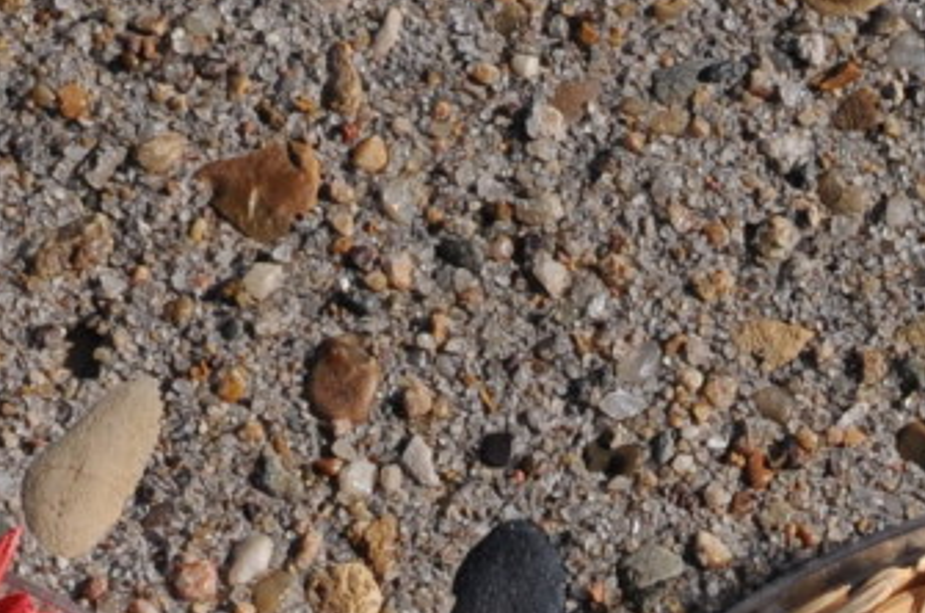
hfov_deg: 7.9
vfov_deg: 5.2
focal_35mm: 257
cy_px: 1265
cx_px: 1174
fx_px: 6591
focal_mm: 28
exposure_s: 1/500
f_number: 11
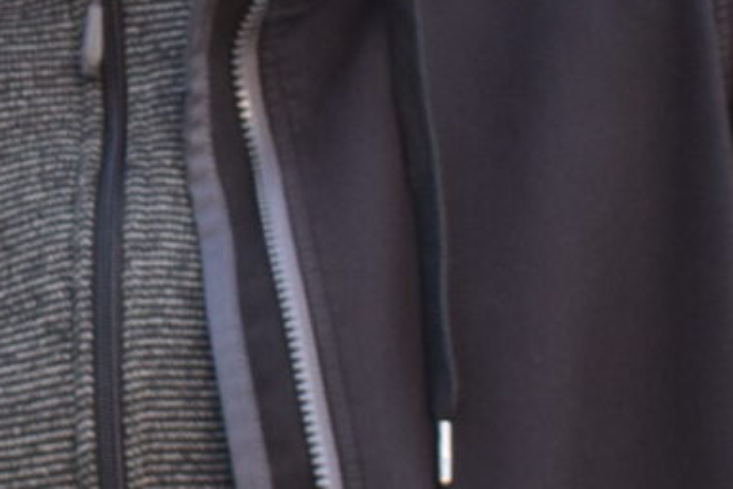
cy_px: 168
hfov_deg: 7.5
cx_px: -360
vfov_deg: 5.1
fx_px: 5486
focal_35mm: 269
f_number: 5.6
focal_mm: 27
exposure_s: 1/125
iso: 400
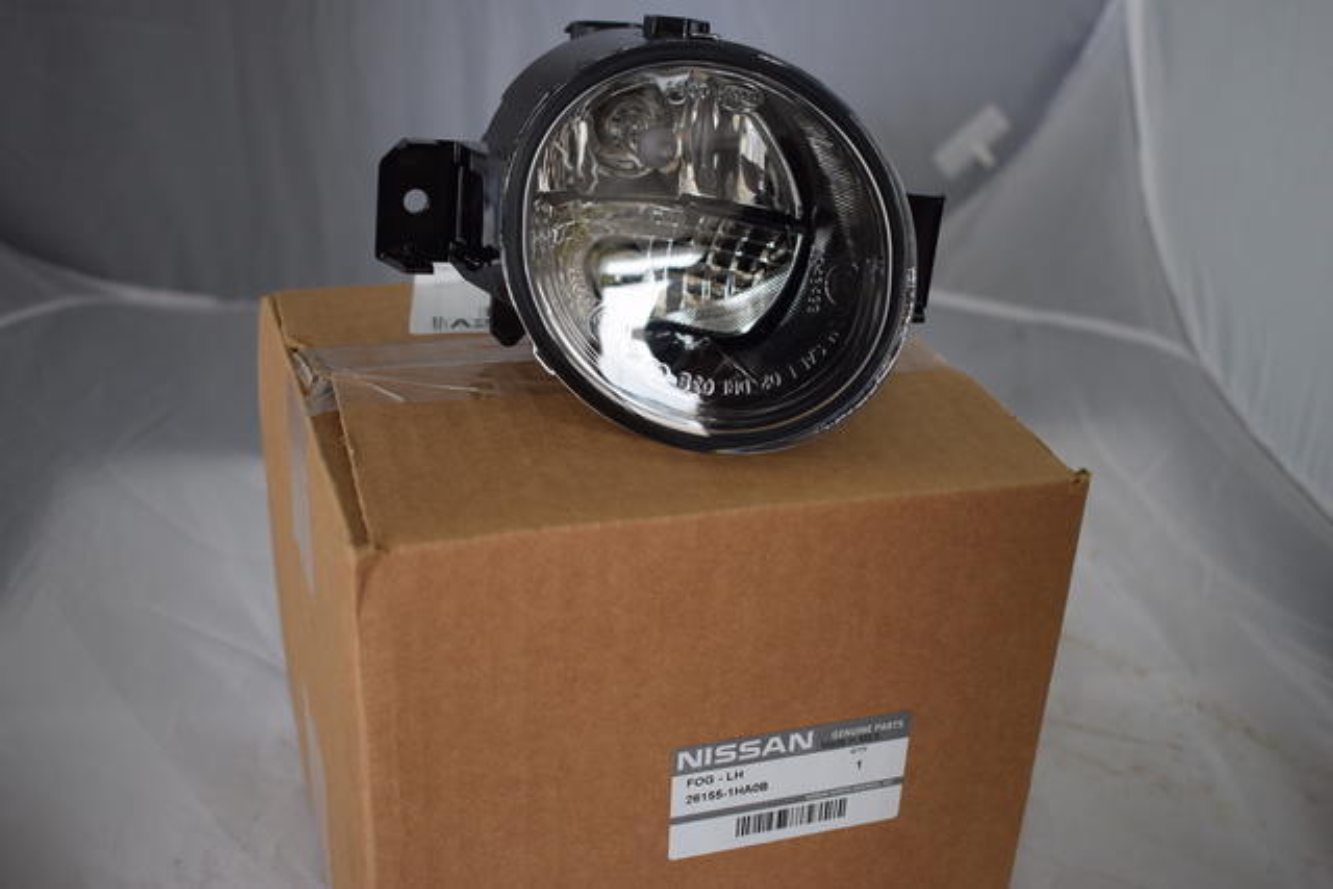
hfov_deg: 49.5
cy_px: 444
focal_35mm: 39
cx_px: 666
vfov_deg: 34.2
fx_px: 1444
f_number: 4.2
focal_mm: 26
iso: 400
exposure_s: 1/80
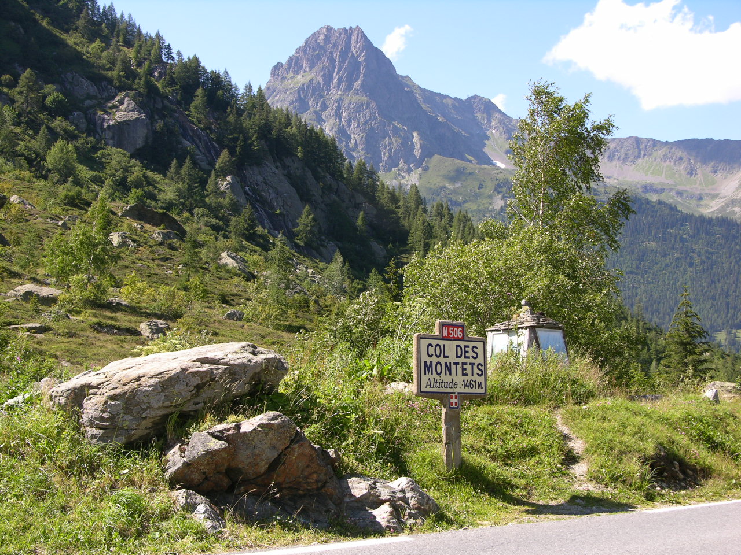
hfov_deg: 35.5
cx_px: 370
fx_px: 1156
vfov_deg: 27.0
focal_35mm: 54
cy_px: 278
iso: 50
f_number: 4.4
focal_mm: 13.7
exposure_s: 1/173
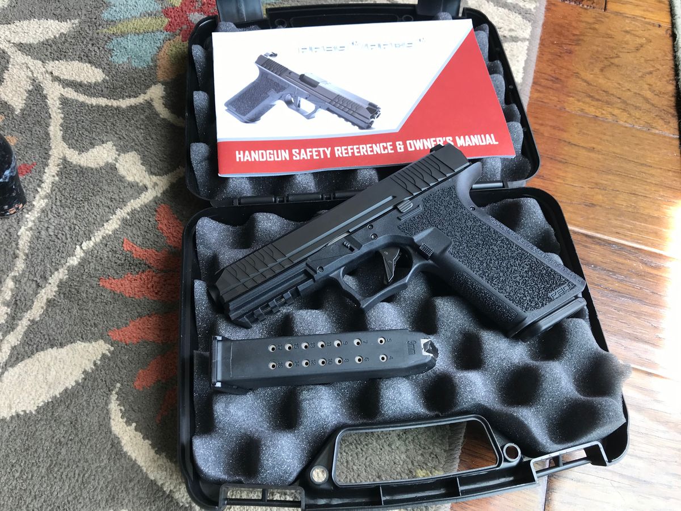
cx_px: 340
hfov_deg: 63.4
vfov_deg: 49.7
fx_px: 551
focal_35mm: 28
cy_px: 256
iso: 25
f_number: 1.8
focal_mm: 3.99
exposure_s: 1/60
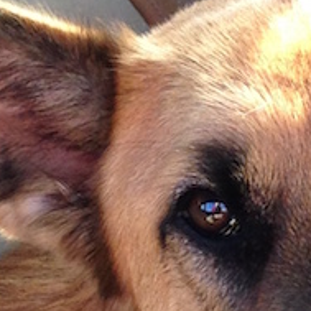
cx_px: 548
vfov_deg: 7.9
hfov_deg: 7.7
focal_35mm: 222
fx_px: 2257
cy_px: 253
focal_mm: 4.12
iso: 80
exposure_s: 1/120
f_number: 2.4
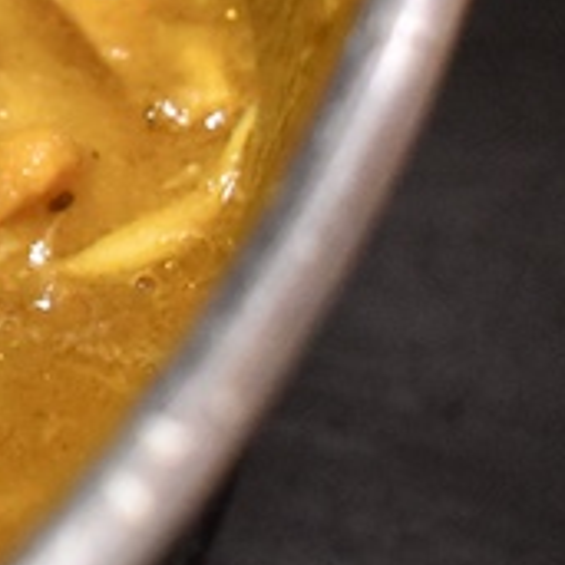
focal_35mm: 333
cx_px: -1219
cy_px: 177
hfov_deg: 5.0
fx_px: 6152
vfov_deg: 5.3
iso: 3200
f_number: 4.5
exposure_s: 1/30
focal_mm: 35
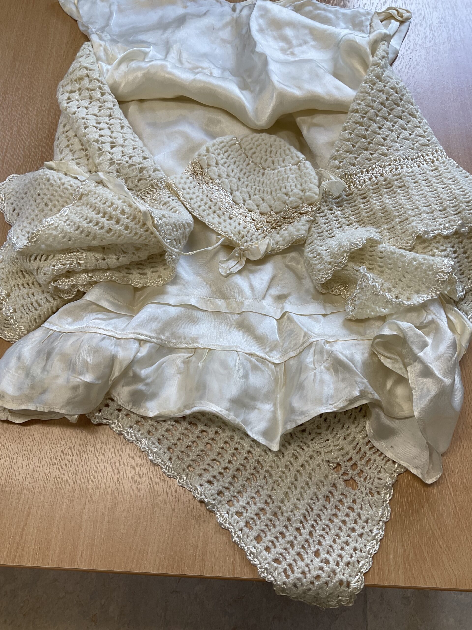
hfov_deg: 48.2
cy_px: 315
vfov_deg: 61.7
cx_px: 236
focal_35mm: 29
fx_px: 527
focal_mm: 3
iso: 20
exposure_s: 1/100
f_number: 1.8
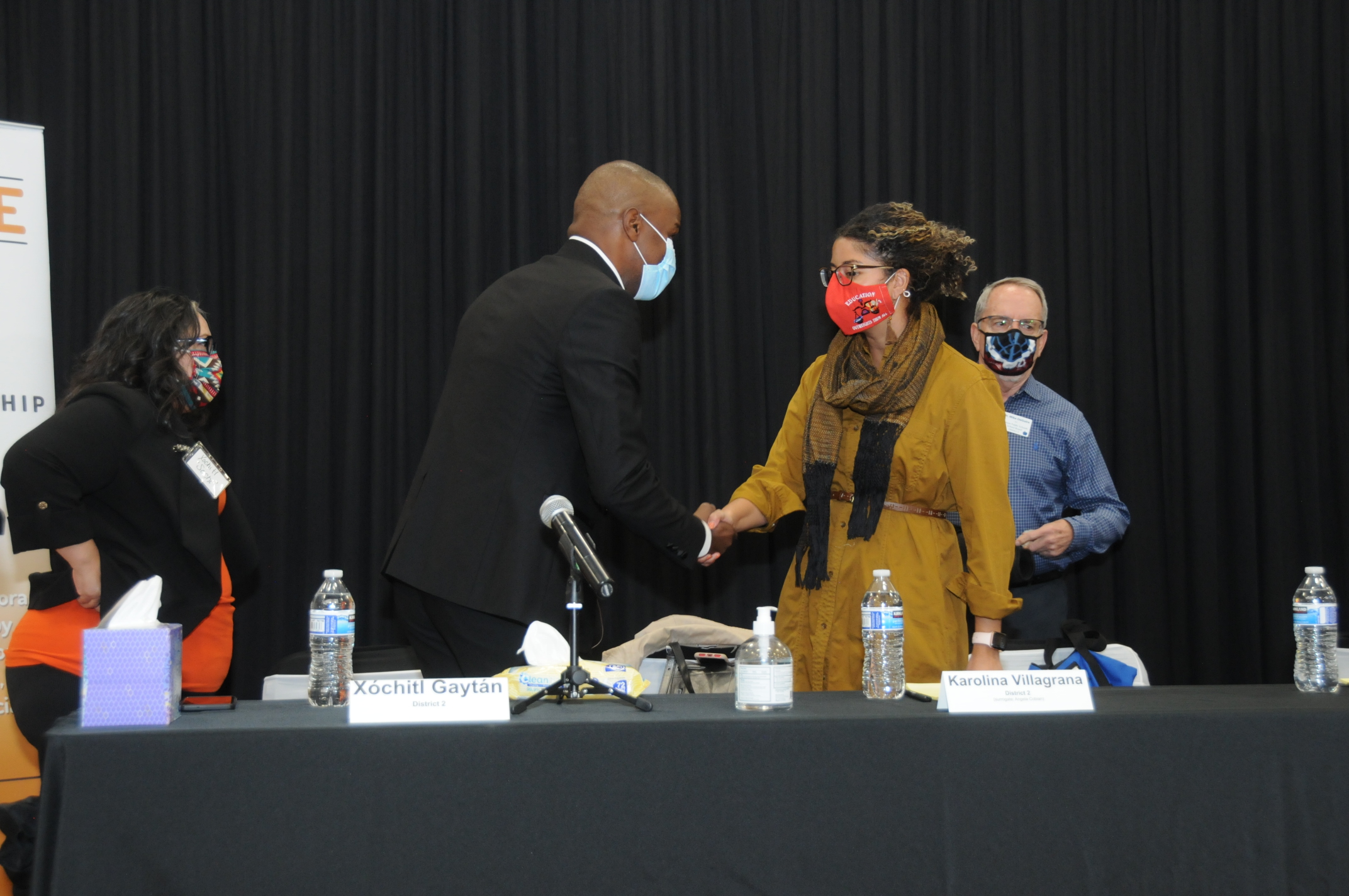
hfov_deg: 41.2
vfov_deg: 28.0
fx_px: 1796
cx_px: 674
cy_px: 448
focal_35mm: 48
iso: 1000
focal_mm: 32
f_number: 4
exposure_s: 1/80
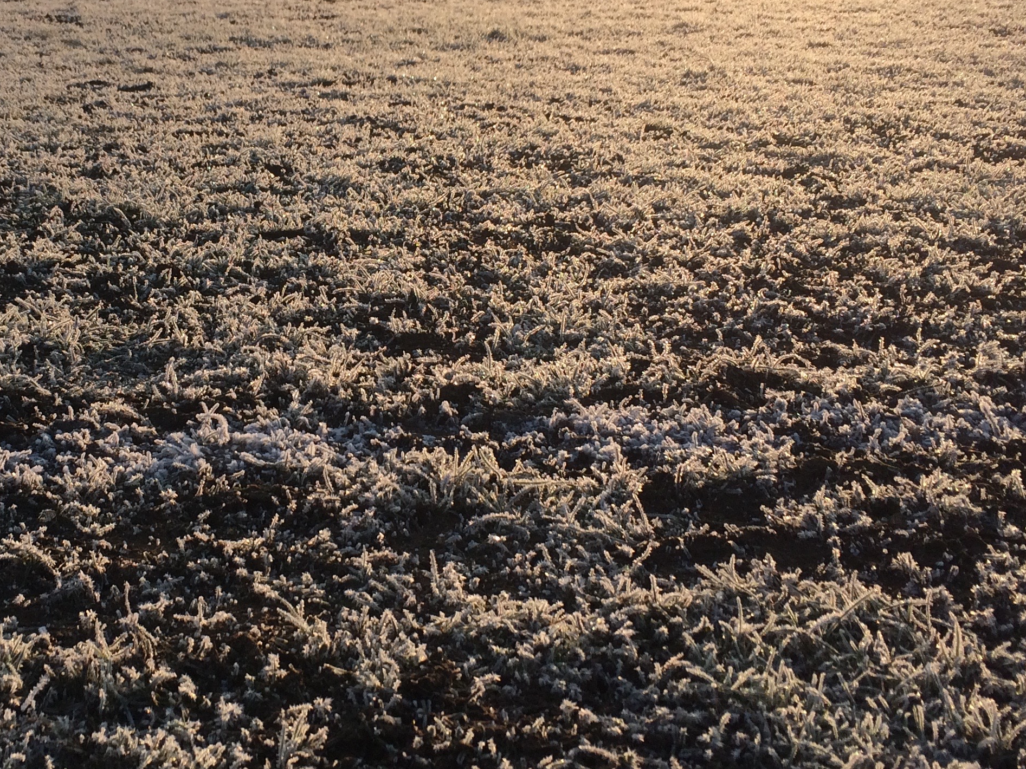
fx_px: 1482
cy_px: 294
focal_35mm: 50
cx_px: 306
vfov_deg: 29.0
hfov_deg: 37.6
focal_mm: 4.15
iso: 32
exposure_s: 1/1866
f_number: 2.2
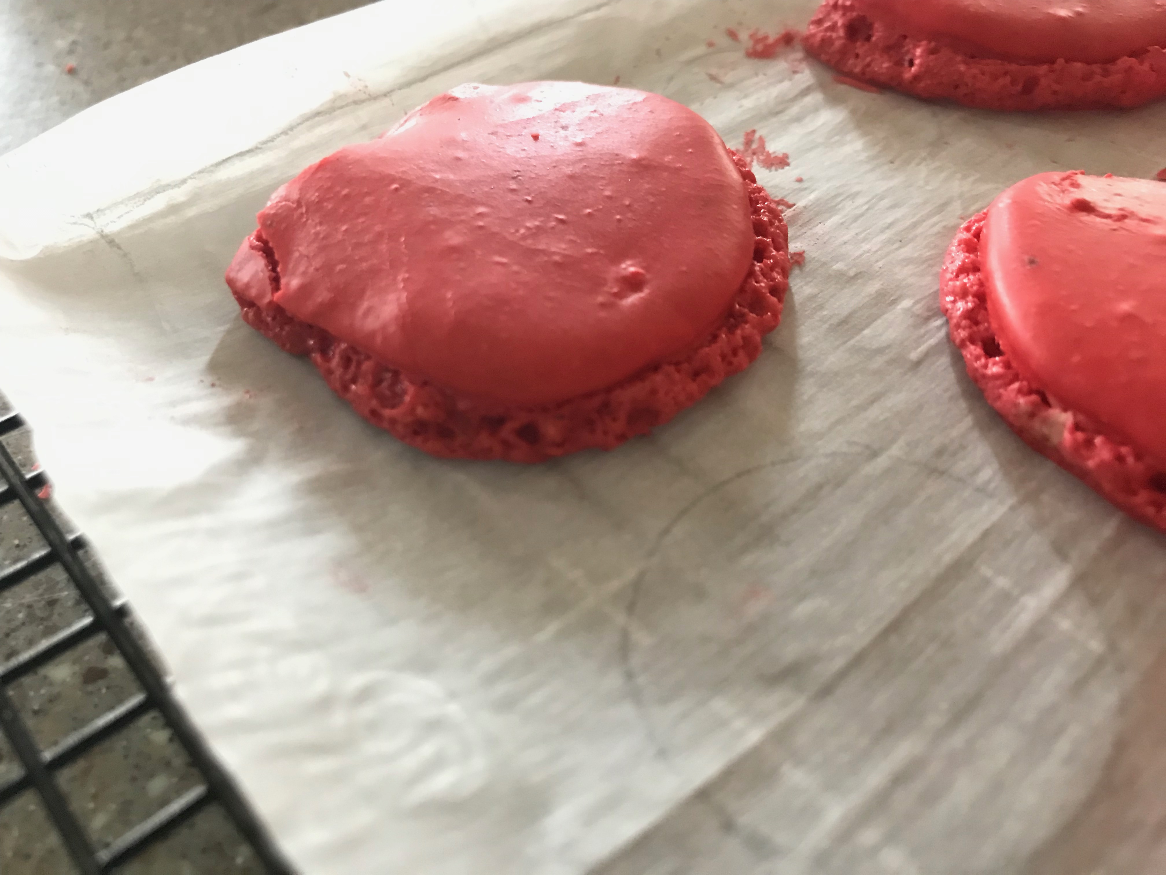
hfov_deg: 63.4
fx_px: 943
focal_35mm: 28
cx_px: 583
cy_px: 438
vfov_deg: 49.7
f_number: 1.8
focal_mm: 3.99
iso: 80
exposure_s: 1/15
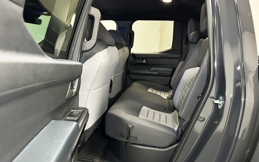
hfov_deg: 70.4
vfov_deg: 47.6
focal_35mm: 26
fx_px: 184
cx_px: 132
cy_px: 81
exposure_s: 1/40
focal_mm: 6.86
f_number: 1.78
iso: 1000
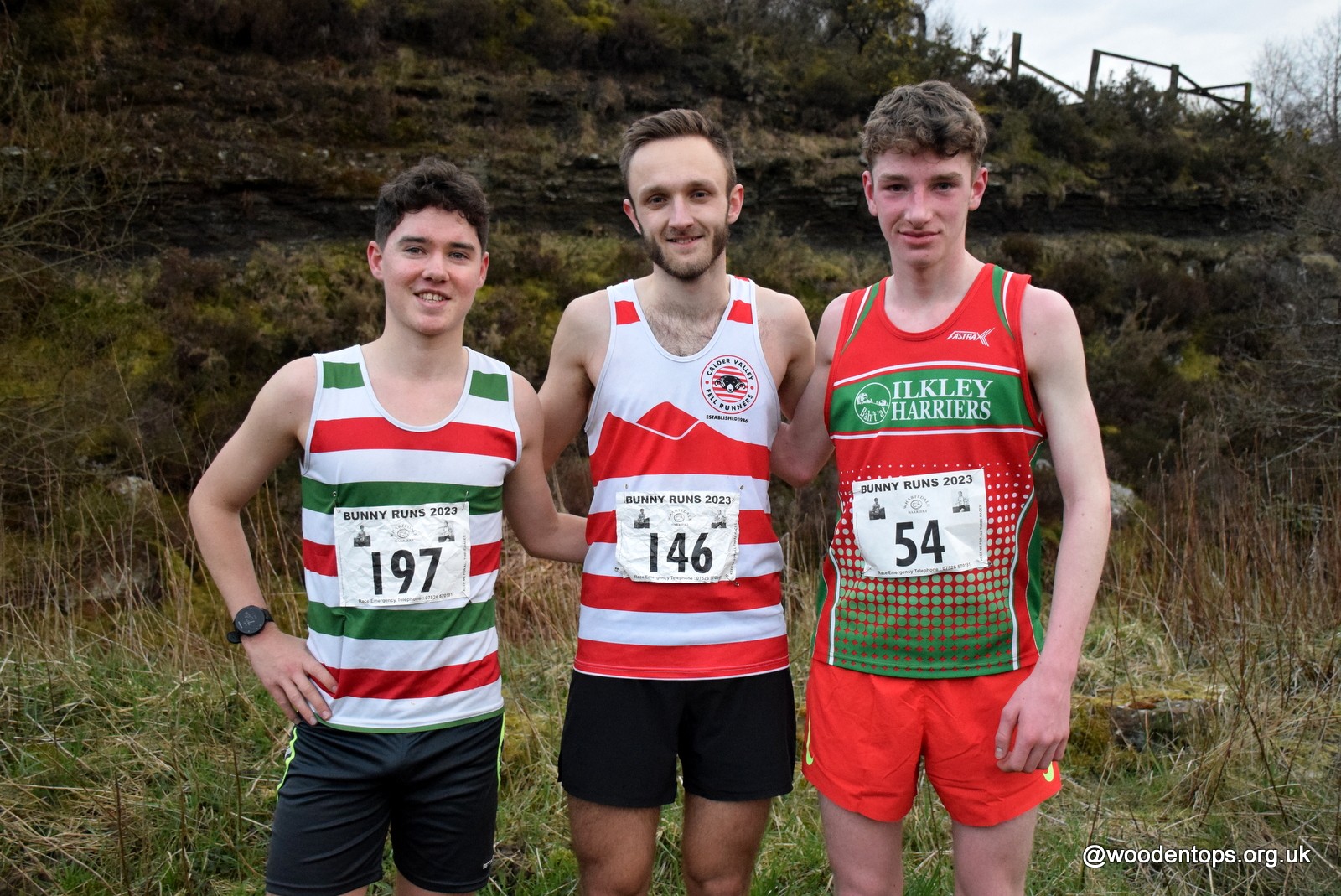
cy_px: 448
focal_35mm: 33
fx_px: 1230
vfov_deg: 40.0
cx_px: 670
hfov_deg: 57.2
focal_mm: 22
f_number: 3.5
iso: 3200
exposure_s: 1/500
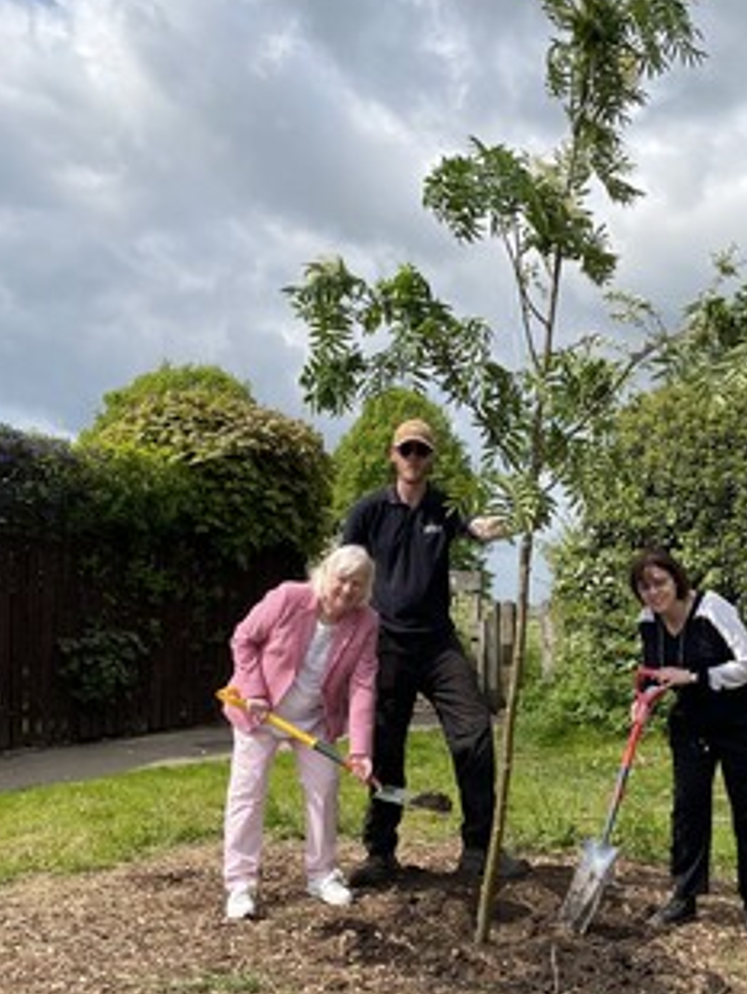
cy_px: 604
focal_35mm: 42
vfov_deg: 44.5
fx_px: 1207
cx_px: 500
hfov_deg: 34.1
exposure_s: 1/3205
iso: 32
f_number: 1.6
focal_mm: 4.2
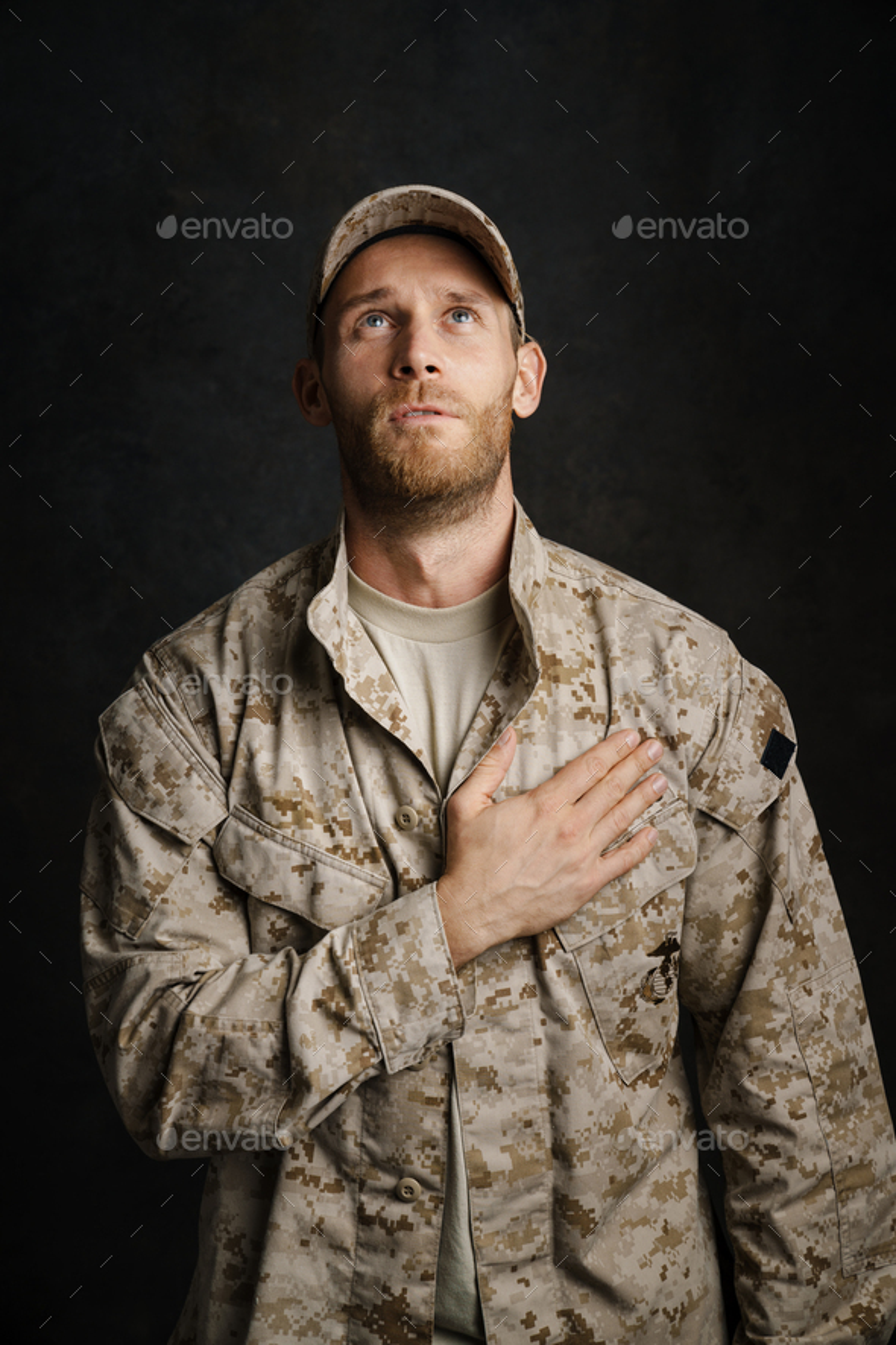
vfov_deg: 28.8
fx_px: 2613
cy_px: 672
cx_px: 448
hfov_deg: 19.5
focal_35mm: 70
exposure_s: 1/160
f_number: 6.3
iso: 200
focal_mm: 70
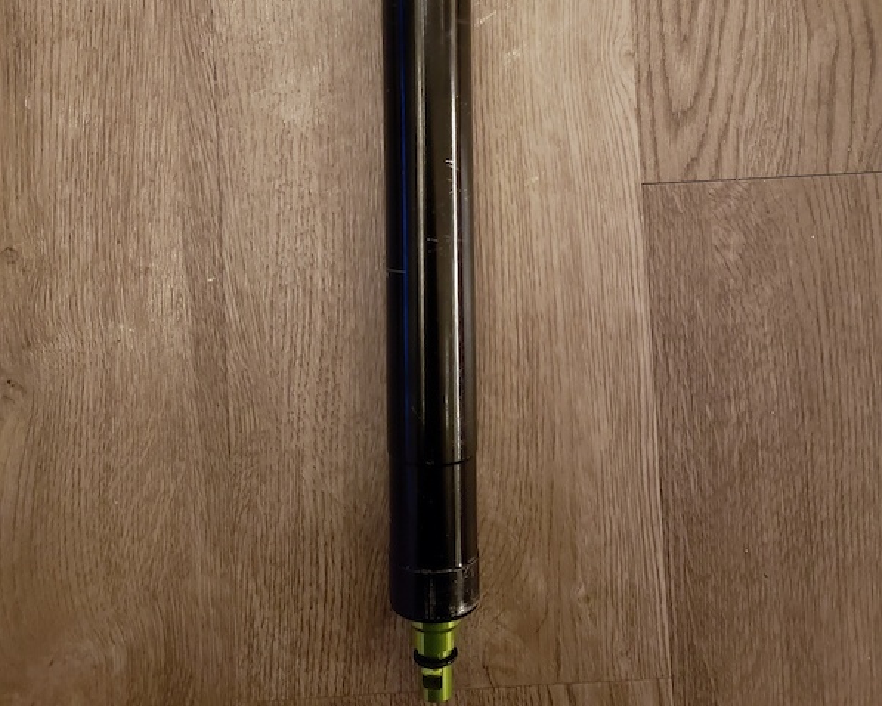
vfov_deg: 41.9
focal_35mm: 34
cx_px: 440
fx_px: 888
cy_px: 162
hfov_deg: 52.8
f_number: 1.5
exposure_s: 1/10
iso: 800
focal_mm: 4.3
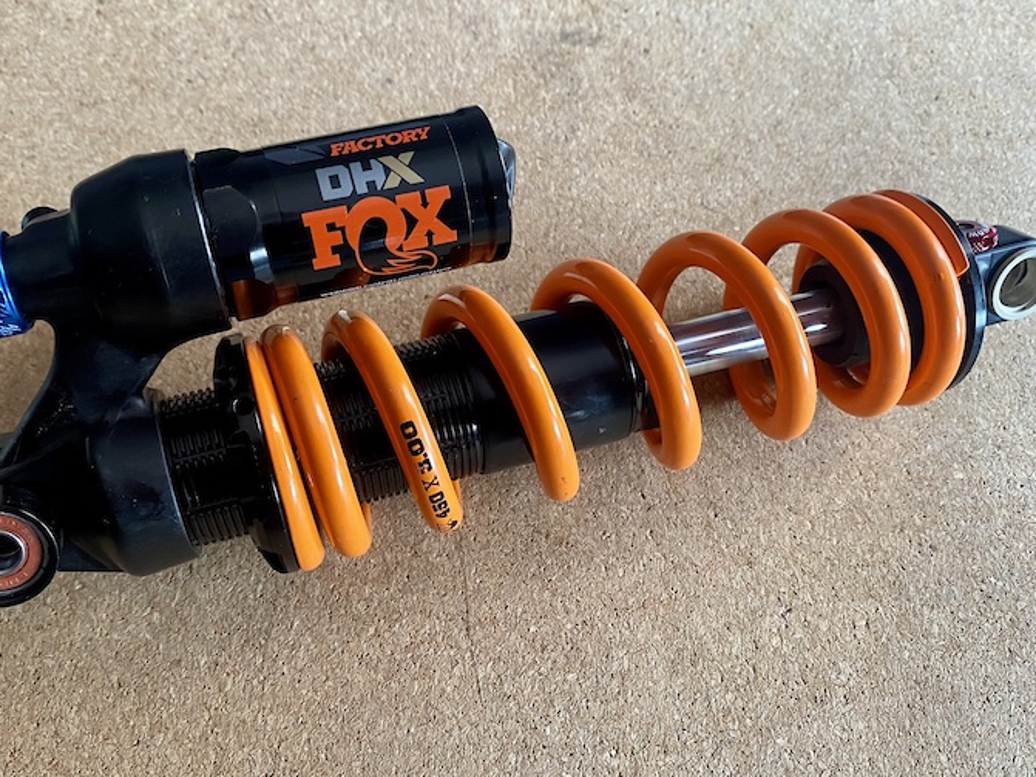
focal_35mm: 31
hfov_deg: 58.3
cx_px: 480
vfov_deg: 45.4
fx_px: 928
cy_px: 406
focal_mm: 4.25
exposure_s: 1/74
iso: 125
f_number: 1.8
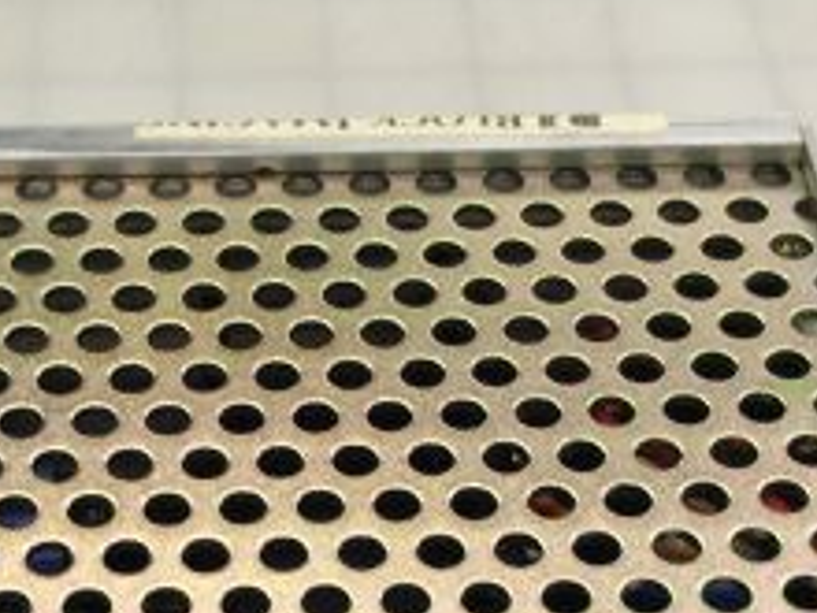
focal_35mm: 90
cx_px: 238
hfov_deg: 21.6
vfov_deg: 15.6
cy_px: 795
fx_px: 2124
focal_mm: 3.3
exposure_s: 1/30
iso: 32
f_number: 2.4
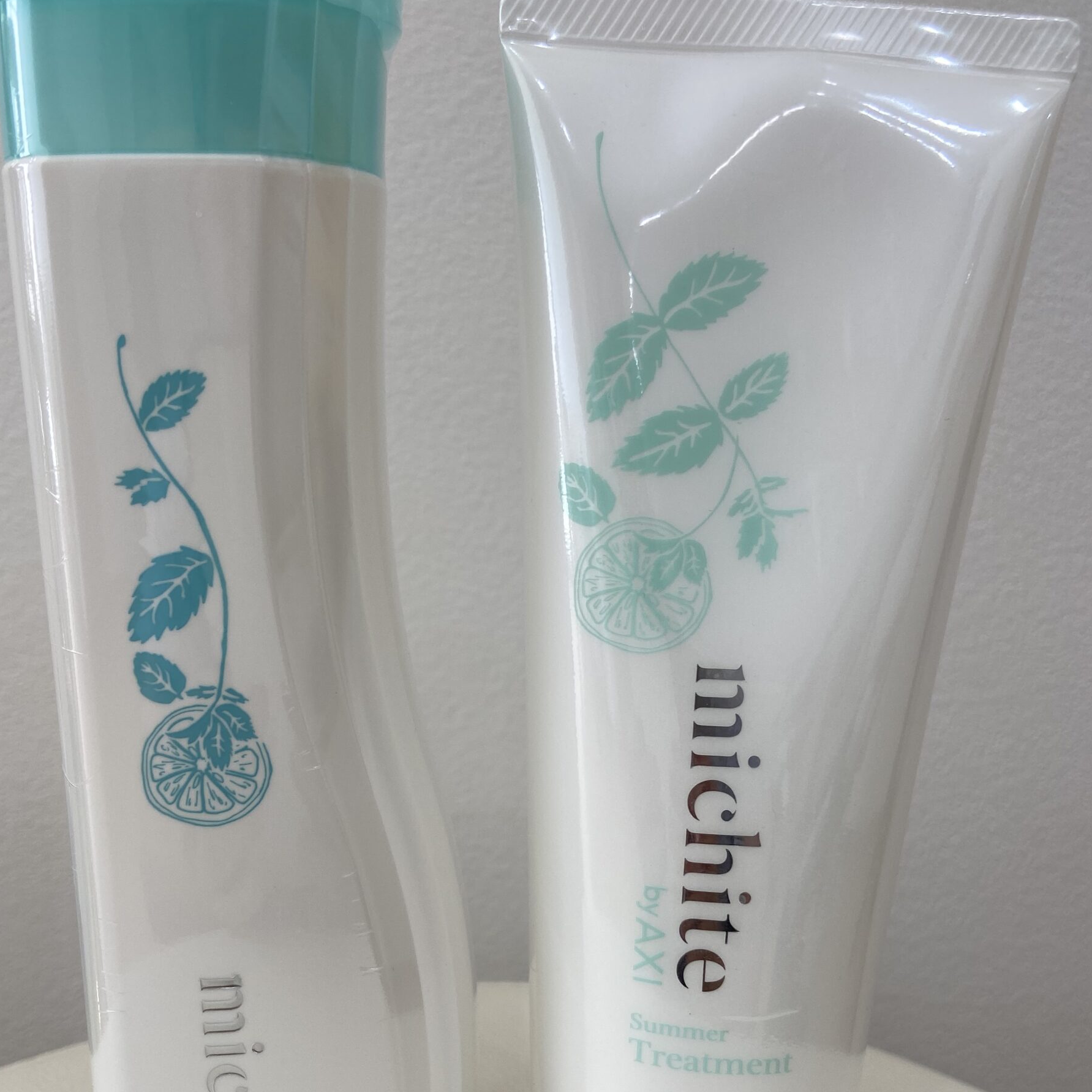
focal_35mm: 33
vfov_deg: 49.3
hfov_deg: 49.7
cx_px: 507
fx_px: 1178
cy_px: 681
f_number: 1.8
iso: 32
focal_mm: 4.25
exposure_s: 1/121
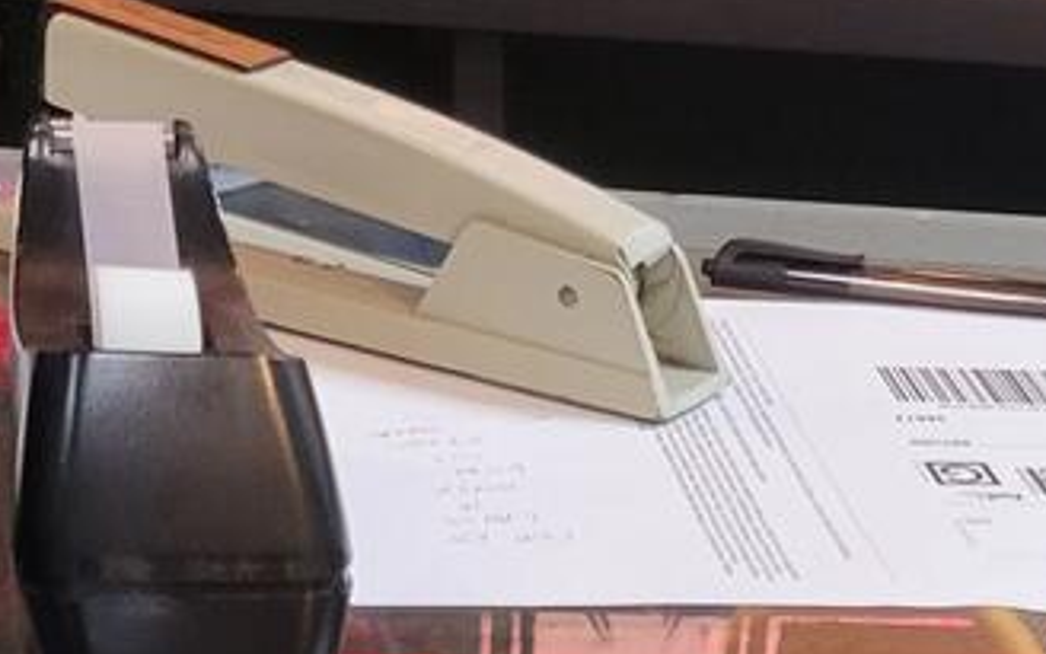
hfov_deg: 16.8
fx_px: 3449
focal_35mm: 121
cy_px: 1547
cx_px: 1094
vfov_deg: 9.6
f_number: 1.8
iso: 400
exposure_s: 1/40
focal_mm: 5.4
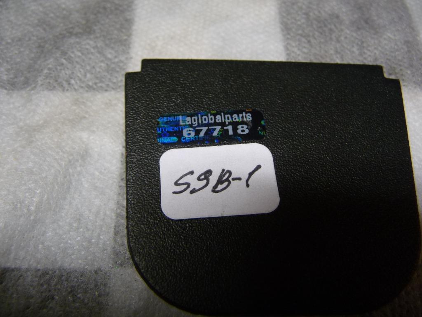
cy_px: 158
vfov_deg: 49.7
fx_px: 341
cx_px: 211
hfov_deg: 63.4
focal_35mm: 28
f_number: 3.3
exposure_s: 1/30
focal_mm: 4.7
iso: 160
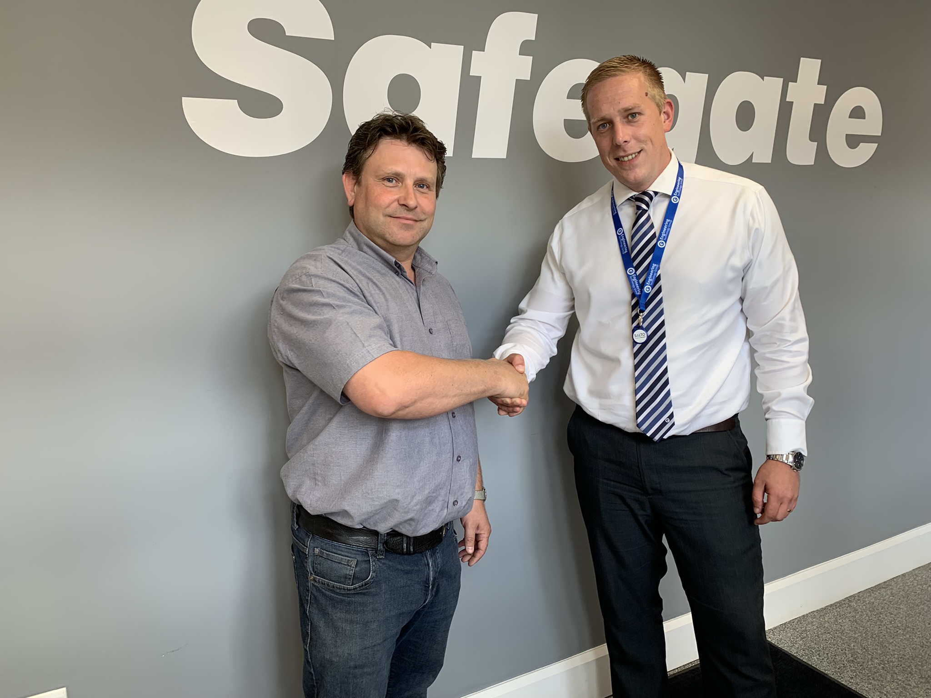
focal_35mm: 26
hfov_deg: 67.3
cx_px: 466
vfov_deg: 53.1
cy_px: 349
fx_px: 699
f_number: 1.8
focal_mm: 4.25
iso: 50
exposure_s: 1/122
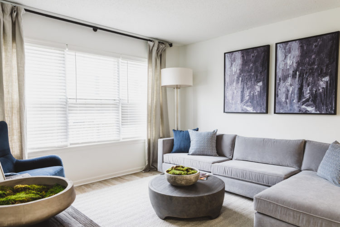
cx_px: 170
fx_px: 227
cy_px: 114
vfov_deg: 53.1
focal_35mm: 24
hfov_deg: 73.7
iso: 640
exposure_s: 1/15
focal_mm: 24
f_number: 6.3
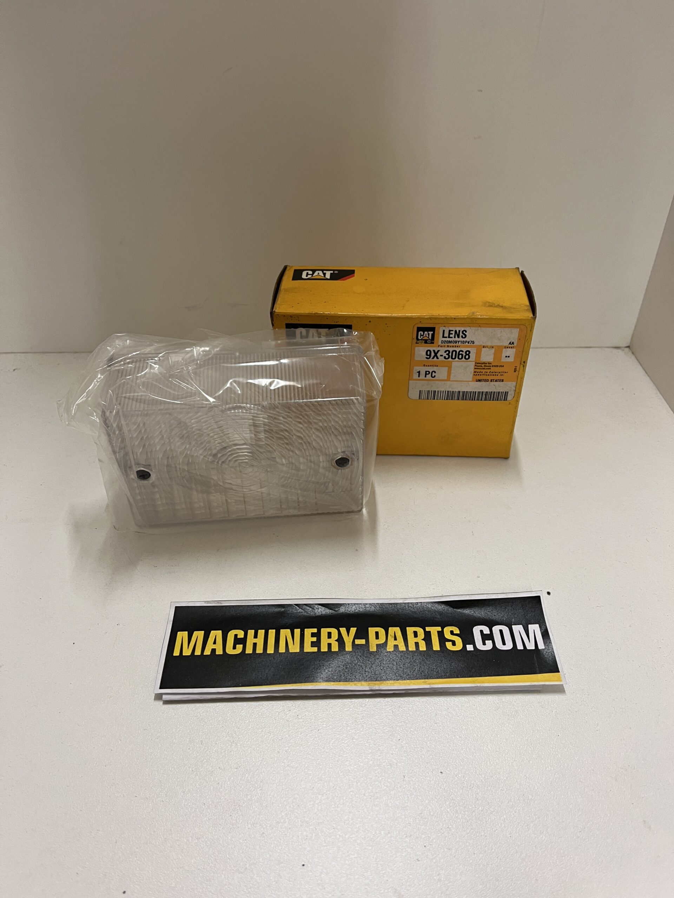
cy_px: 449
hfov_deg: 53.1
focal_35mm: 26
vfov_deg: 67.3
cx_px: 337
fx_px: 675
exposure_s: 1/50
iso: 100
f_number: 1.6
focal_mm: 5.1
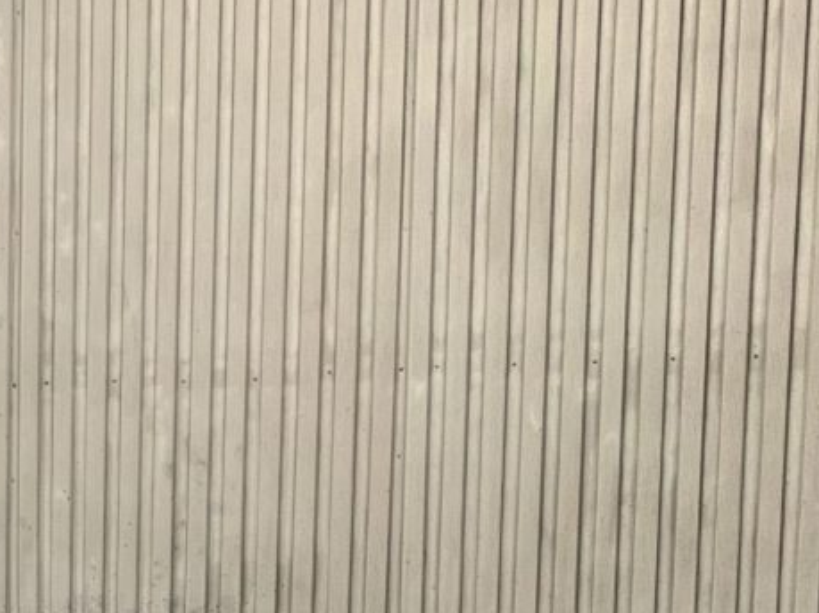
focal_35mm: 87
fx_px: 2058
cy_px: 903
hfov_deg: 21.2
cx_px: -109
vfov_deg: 15.7
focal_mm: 4.25
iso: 250
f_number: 1.8
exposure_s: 1/50
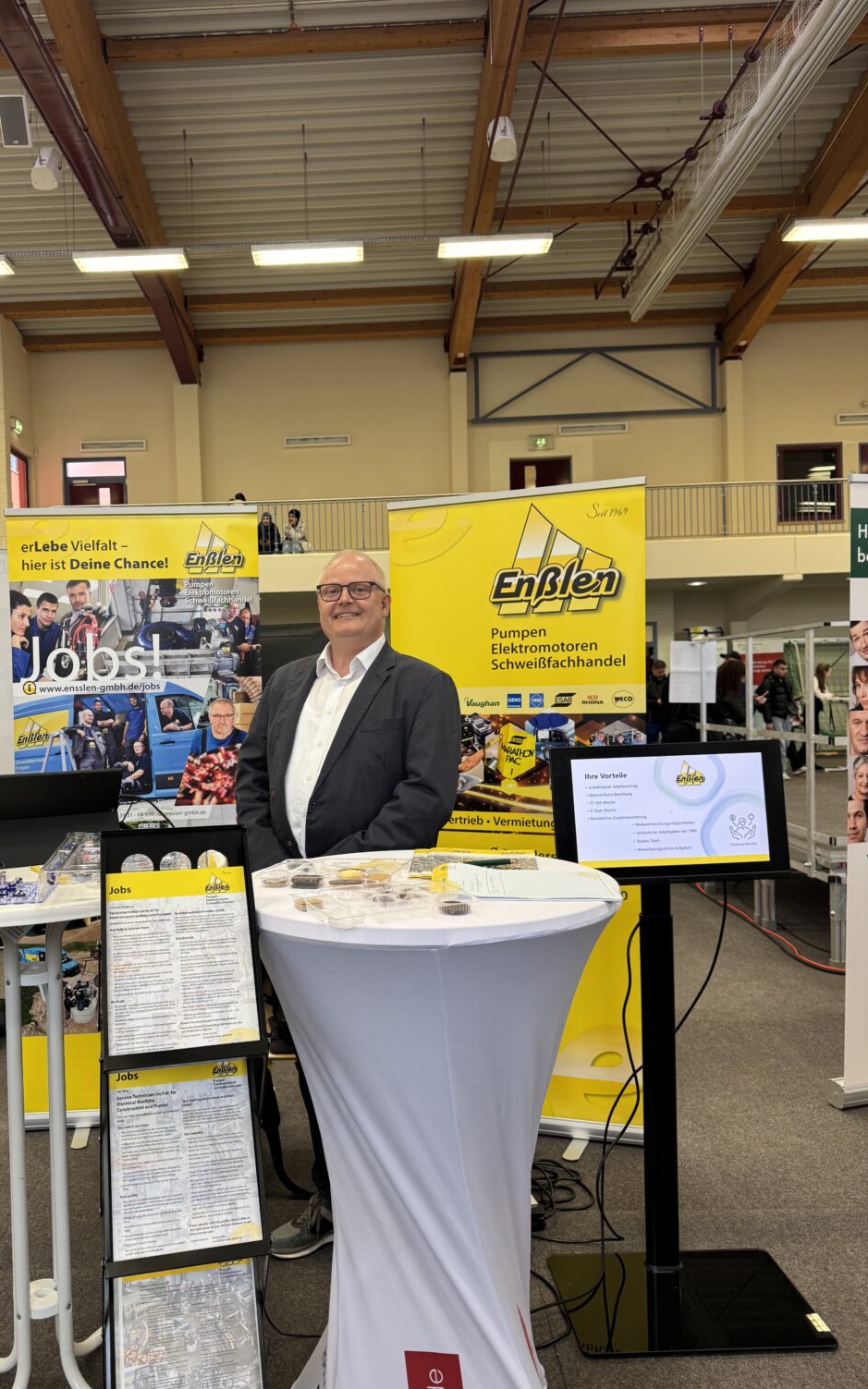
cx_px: 338
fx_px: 984
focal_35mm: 26
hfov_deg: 47.3
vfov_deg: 70.4
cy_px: 702
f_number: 1.78
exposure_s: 1/100
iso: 125
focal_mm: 6.76
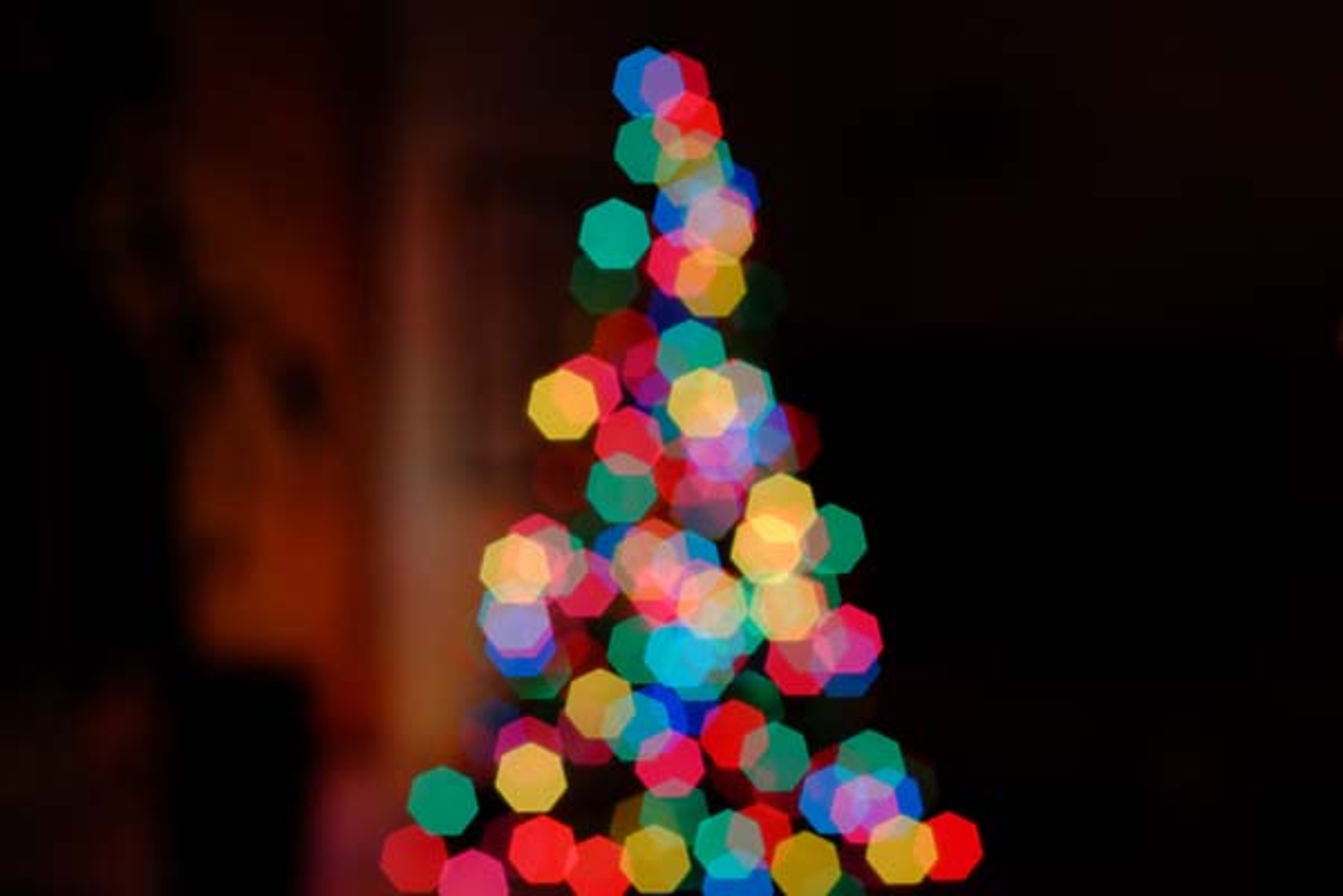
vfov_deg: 18.2
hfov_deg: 27.0
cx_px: 672
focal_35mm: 75
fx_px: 2798
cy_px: 448
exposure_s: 1/42
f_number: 4
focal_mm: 50
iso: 3200
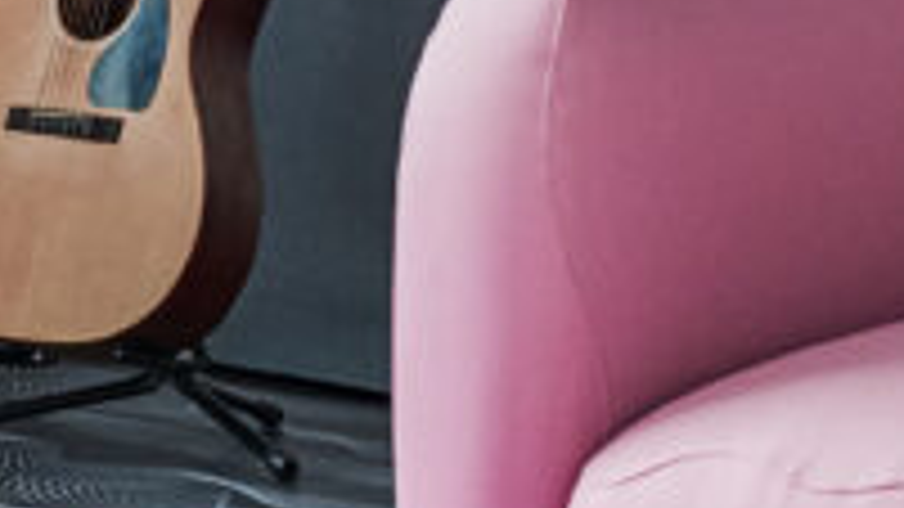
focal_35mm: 292
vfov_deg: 4.1
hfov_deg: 7.4
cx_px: 607
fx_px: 6998
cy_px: -479
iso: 400
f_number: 8
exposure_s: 1/4
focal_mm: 35
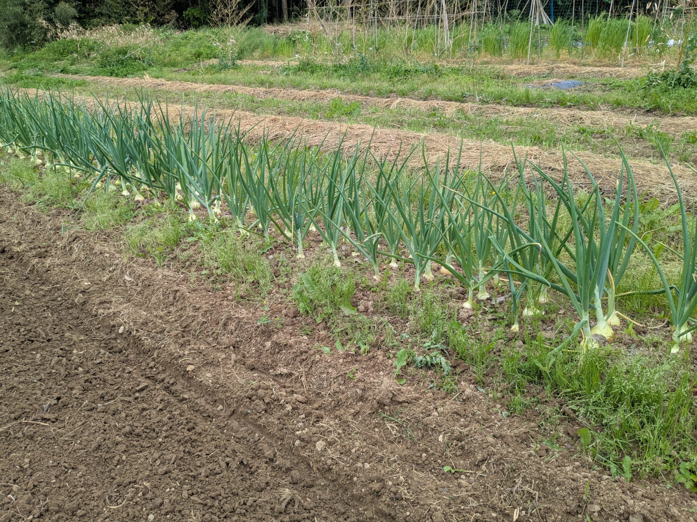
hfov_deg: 65.3
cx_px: 348
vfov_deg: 51.4
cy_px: 261
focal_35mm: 27
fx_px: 544
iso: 57
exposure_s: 1/632
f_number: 1.73
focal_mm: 4.38
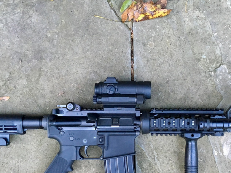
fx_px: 340
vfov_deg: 28.4
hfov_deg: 37.4
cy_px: 113
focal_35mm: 51
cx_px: 136
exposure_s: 1/30
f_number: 2.2
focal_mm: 4.15
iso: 160
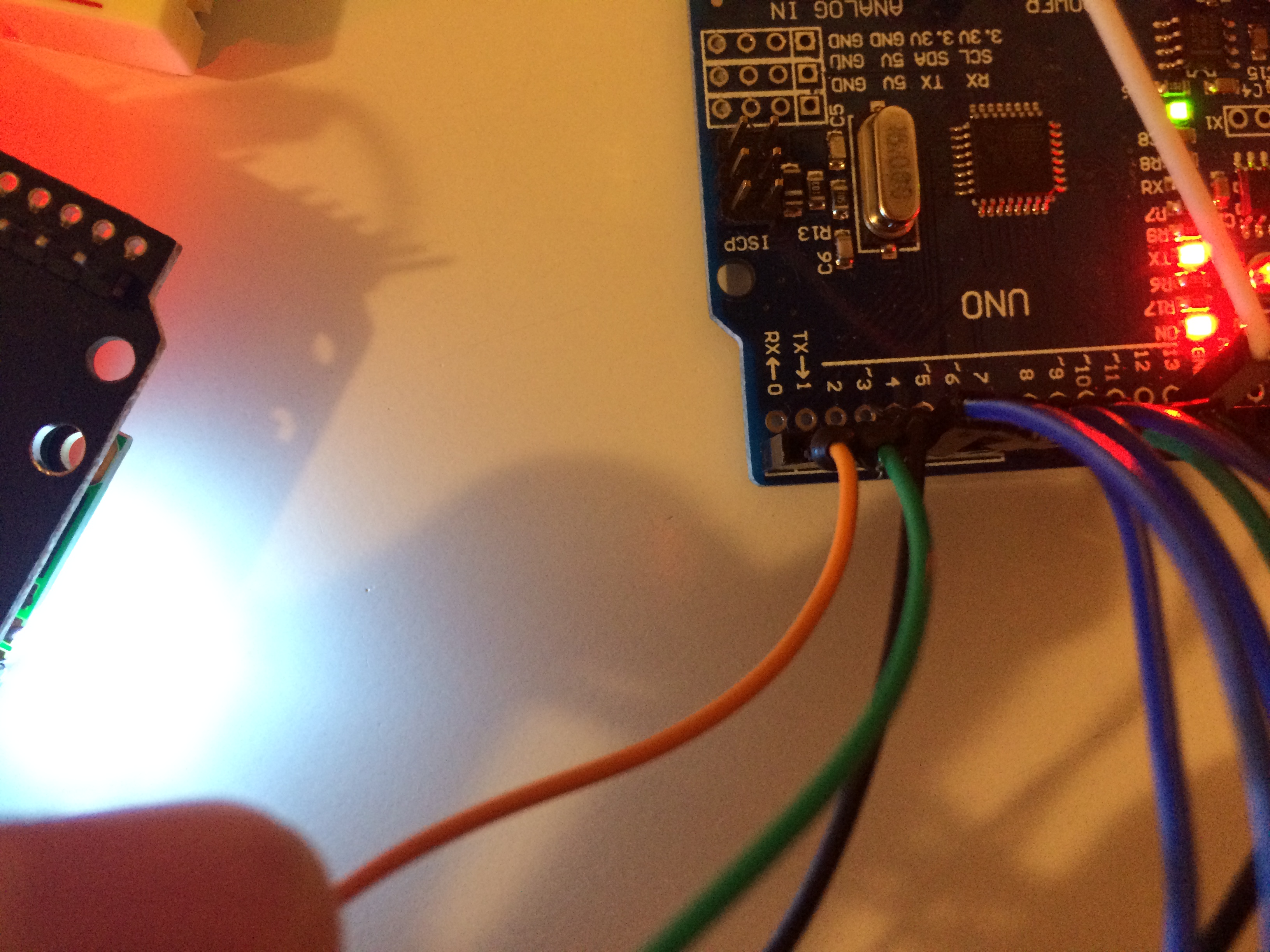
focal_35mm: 29
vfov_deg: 48.2
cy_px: 476
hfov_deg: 61.7
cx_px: 635
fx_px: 1064
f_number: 2.2
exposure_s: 1/33
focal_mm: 4.15
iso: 250
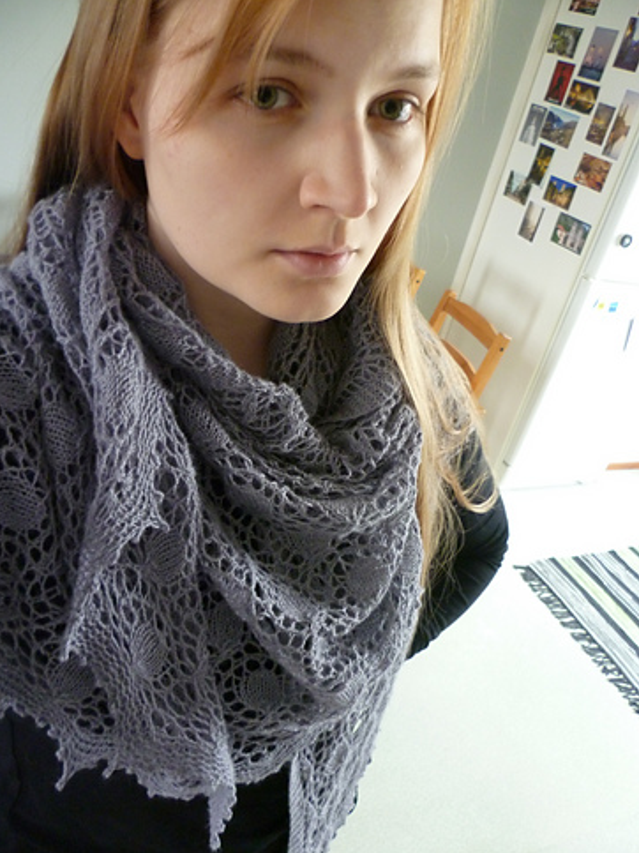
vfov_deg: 61.7
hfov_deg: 48.2
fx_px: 714
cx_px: 310
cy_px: 424
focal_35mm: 29
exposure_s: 1/8
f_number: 2.8
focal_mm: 5
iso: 400
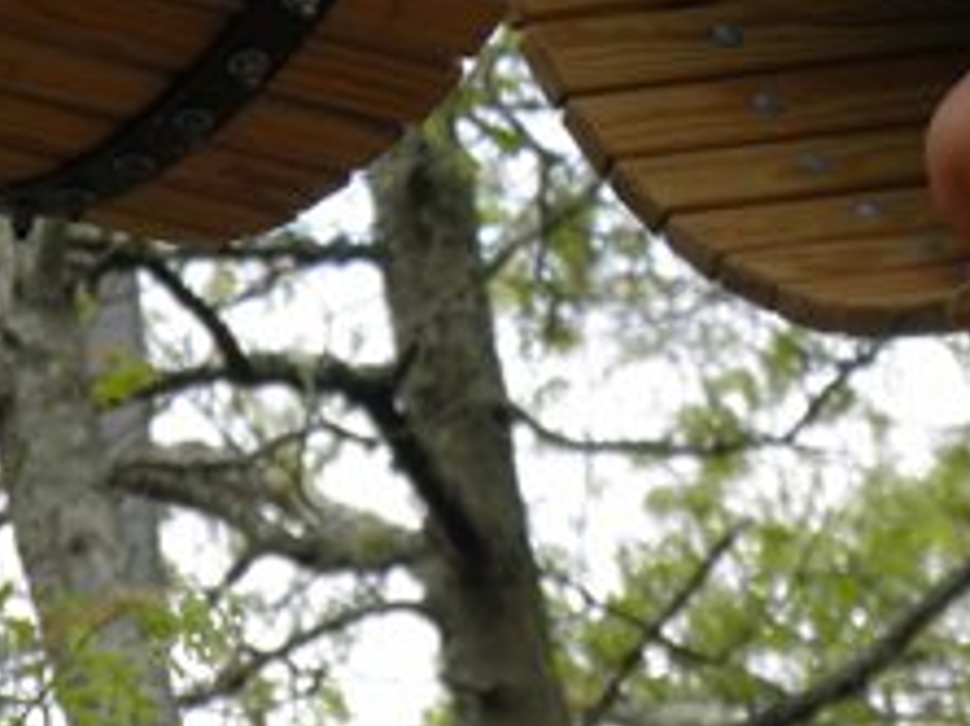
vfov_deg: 1.6
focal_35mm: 939
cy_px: -182
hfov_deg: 2.1
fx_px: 26284
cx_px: 1114
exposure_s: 1/125
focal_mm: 57.7
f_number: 4.3
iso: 50
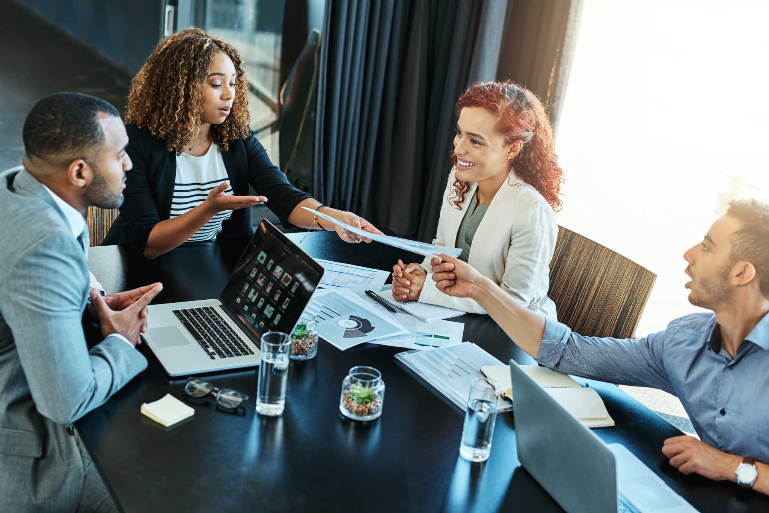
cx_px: 384
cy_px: 256
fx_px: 1068
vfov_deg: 27.0
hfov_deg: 39.6
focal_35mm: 50
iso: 200
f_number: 2.8
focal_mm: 50
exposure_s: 1/250
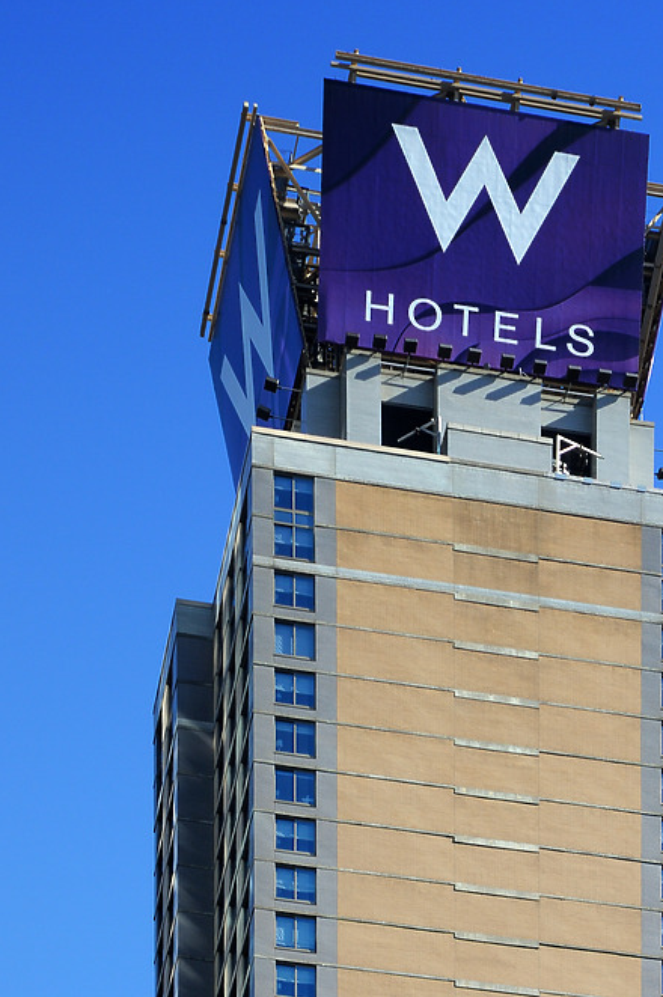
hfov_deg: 8.6
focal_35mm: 159
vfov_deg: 12.9
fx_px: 4401
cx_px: 389
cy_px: 663
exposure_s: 1/400
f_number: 9
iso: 200
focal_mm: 78
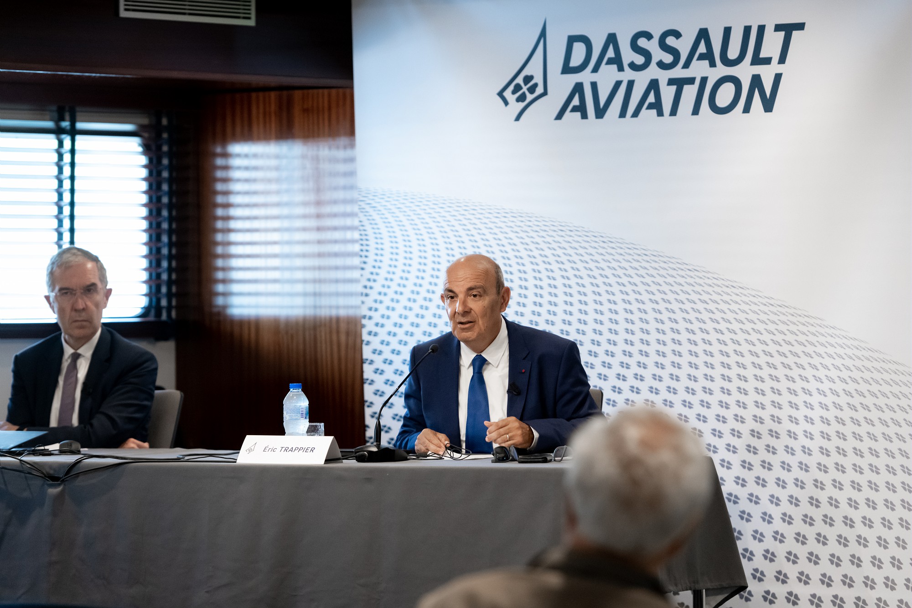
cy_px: 304
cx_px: 456
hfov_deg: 14.2
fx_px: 3673
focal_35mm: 145
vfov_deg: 9.5
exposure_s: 1/250
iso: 3200
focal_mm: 145
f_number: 3.5
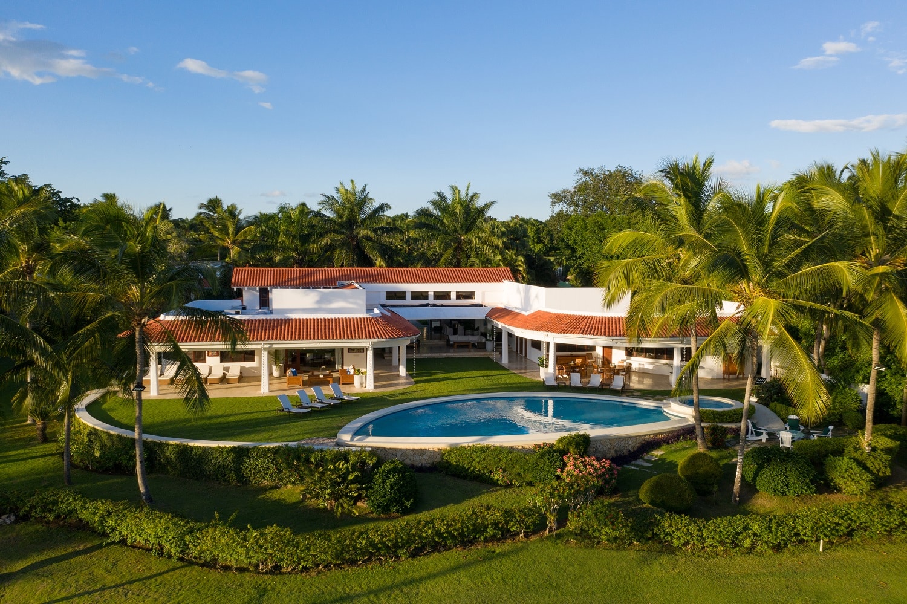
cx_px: 454
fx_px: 705
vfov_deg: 46.4
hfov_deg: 65.5
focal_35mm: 28
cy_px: 302
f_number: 5.6
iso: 100
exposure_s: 1/400
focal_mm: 10.26
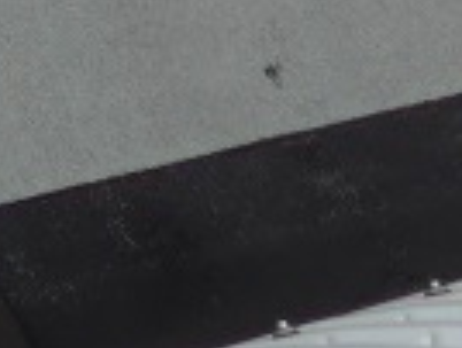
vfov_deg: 5.8
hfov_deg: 7.1
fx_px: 3222
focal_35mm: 241
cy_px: -660
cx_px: -1072
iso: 80
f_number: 2.8
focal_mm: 7.5
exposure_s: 1/800
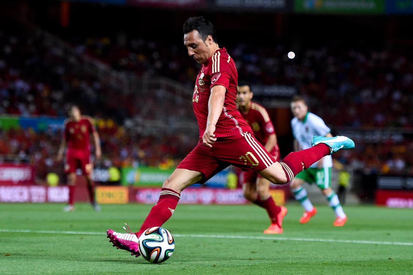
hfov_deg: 15.2
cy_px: 138
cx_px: 206
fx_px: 1548
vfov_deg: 10.2
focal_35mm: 135
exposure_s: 1/1250
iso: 2000
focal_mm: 135
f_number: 2.8
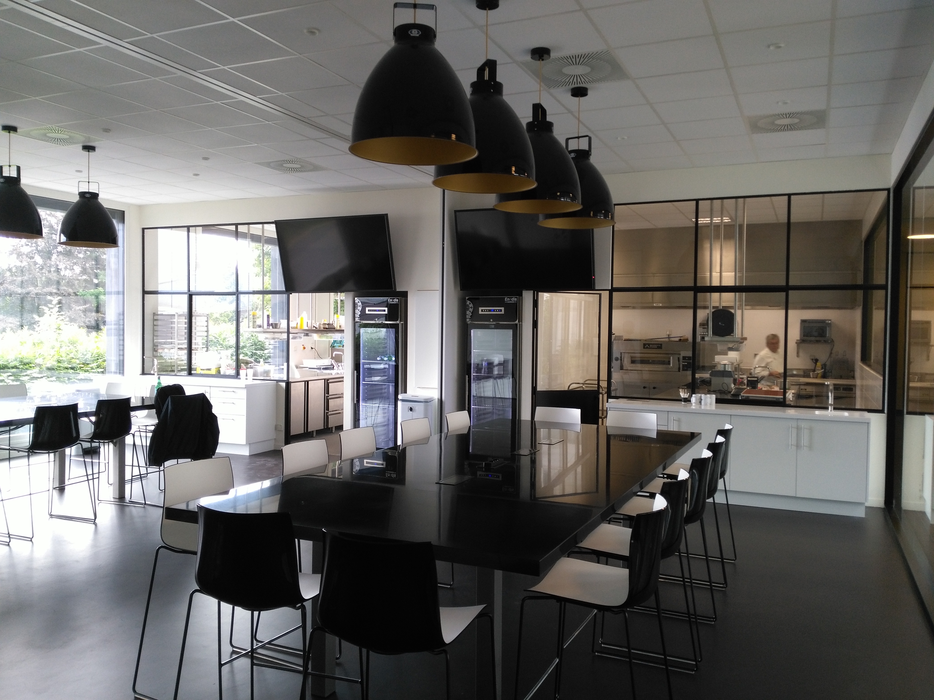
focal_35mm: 28
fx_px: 755
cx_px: 467
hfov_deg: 63.4
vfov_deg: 49.7
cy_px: 350
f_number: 2
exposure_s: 1/40
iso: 120
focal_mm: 2.96
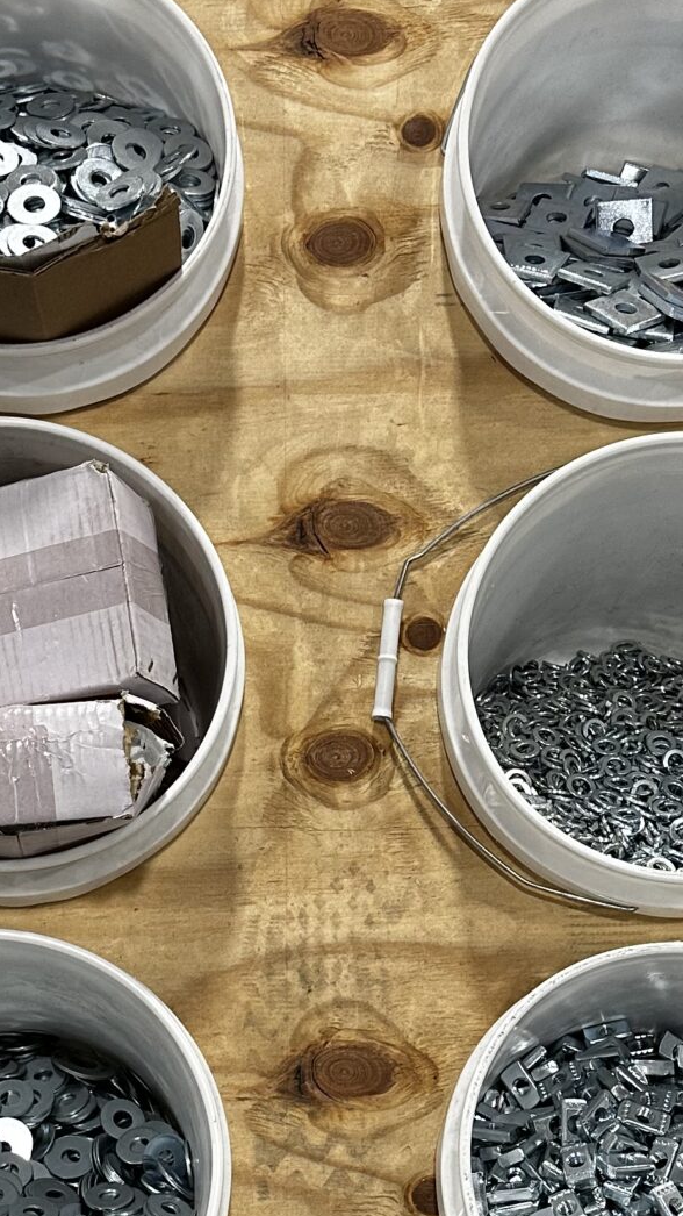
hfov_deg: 18.8
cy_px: 925
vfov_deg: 32.2
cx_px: 311
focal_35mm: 64
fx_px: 2062
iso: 200
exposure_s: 1/121
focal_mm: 6.86
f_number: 1.78
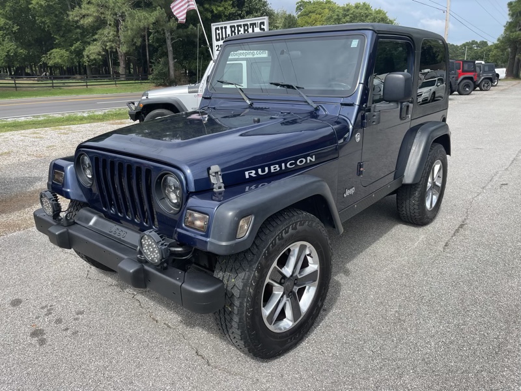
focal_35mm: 26
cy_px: 196
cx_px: 260
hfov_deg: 67.3
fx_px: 391
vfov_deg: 53.1
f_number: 1.6
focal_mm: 5.1
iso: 32
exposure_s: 1/2165
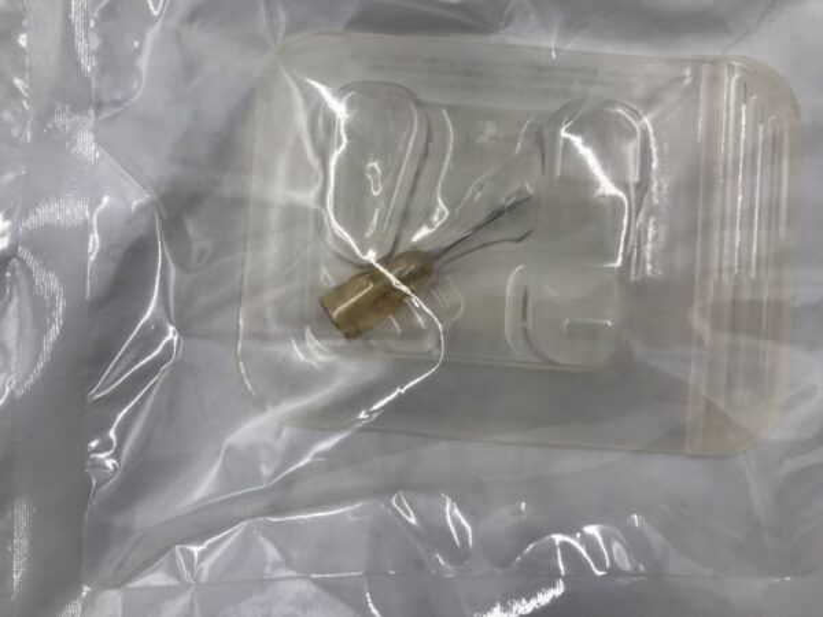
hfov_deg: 63.4
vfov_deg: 49.7
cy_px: 308
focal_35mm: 28
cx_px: 412
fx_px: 666
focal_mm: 3.99
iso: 20
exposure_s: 1/209
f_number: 1.8
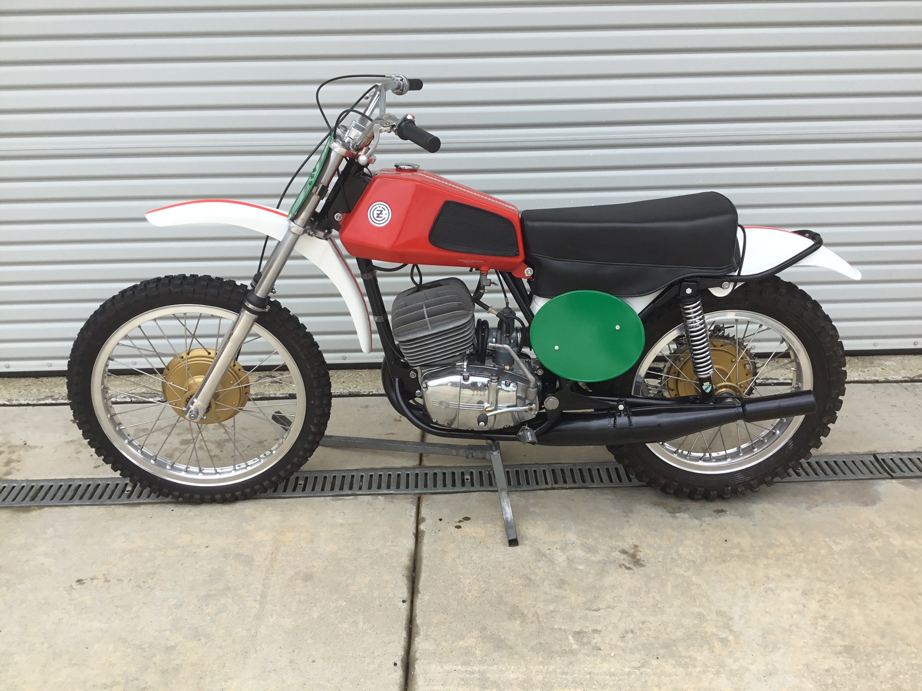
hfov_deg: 58.4
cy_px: 346
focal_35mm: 31
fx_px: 826
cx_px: 461
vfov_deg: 45.4
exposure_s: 1/384
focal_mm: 3.3
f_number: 2.4
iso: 25
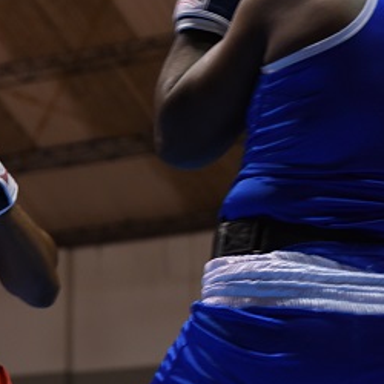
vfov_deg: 11.4
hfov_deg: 11.2
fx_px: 1920
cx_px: -51
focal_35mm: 153
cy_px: 143
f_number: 4.5
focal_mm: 75
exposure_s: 1/125
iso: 2500
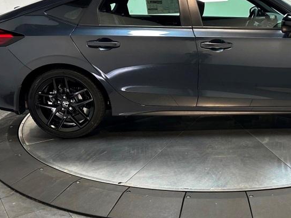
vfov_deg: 32.2
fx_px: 378
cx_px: 210
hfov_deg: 41.1
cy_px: 108
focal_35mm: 45
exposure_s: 1/60
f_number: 1.78
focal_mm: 6.86
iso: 320
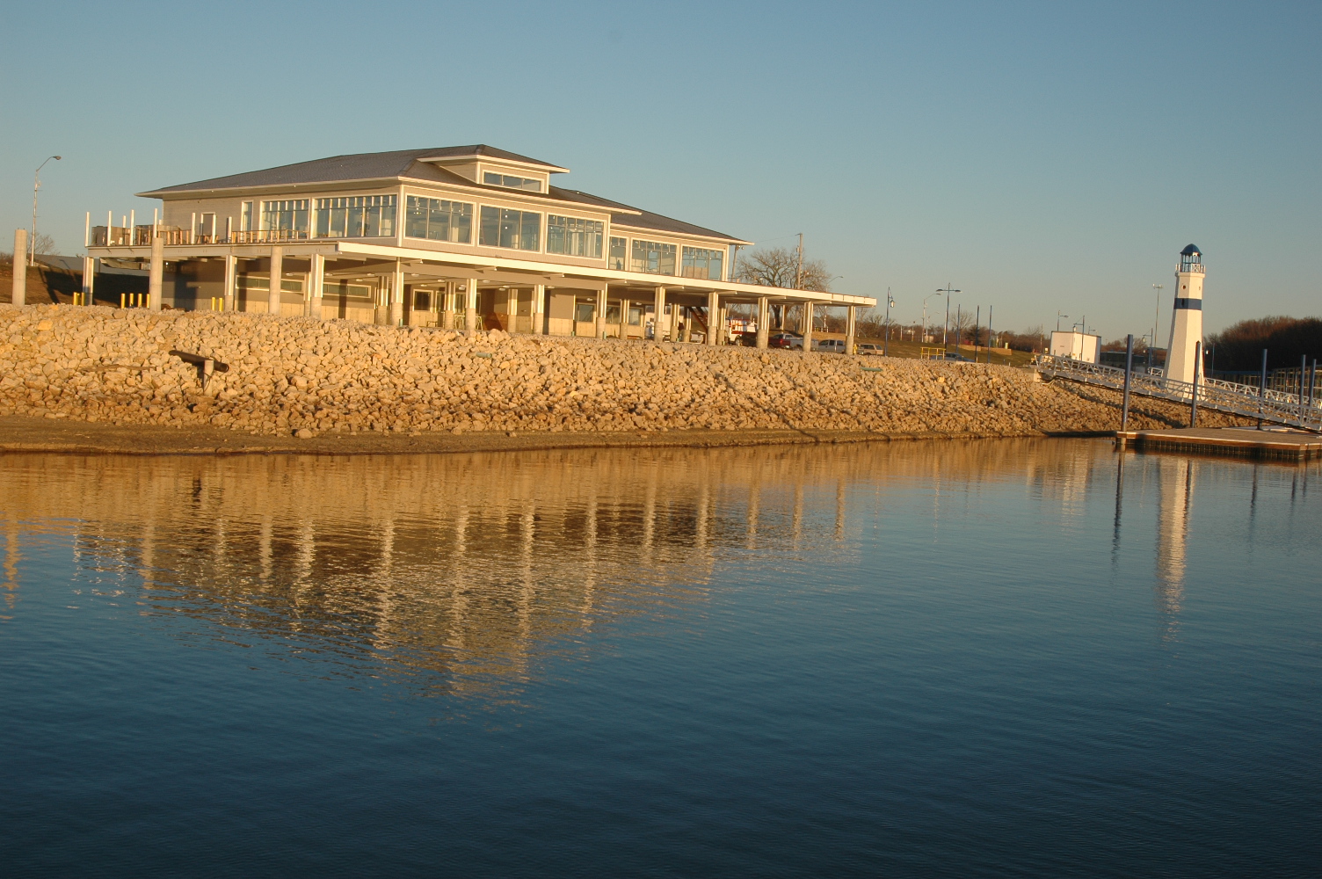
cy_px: 440
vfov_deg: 31.8
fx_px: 1541
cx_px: 661
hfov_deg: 46.4
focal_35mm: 42
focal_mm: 28
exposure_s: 1/250
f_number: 8
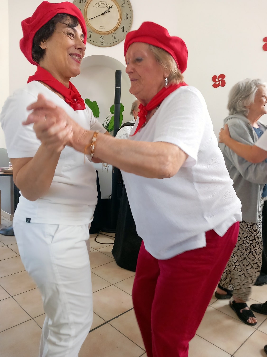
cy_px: 178
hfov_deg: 51.4
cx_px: 134
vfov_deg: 65.3
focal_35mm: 27
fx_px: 278
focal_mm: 4
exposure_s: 1/50
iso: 160
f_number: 1.8
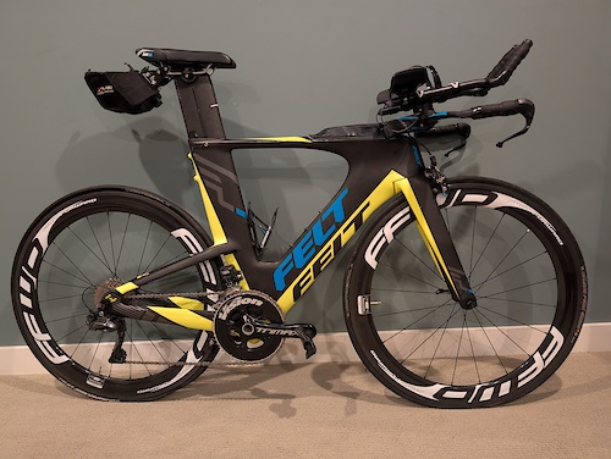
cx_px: 306
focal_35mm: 24
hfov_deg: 71.5
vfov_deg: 56.9
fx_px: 424
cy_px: 230
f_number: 1.68
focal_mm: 6.9
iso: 815
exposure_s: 1/40
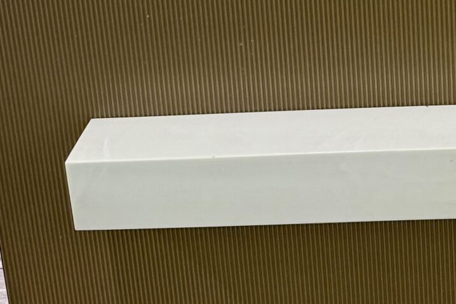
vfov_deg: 14.2
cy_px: -177
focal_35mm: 89
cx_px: 478
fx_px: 1127
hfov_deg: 21.9
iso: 160
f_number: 1.78
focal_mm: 6.76
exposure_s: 1/60
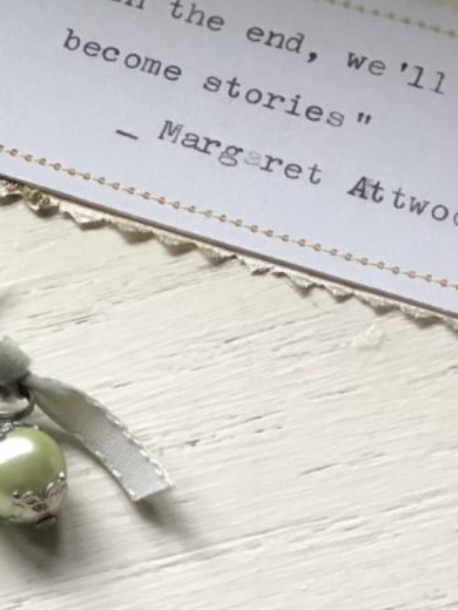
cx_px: 36
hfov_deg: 7.5
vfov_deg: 9.7
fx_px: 3475
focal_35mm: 197
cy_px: -315
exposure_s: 1/33
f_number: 2.8
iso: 250
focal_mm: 6.6
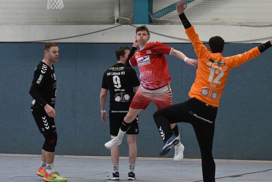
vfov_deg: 7.6
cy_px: 91
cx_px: 136
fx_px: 1360
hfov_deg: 11.4
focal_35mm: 180
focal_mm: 120
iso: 5000
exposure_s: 1/640
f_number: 3.2
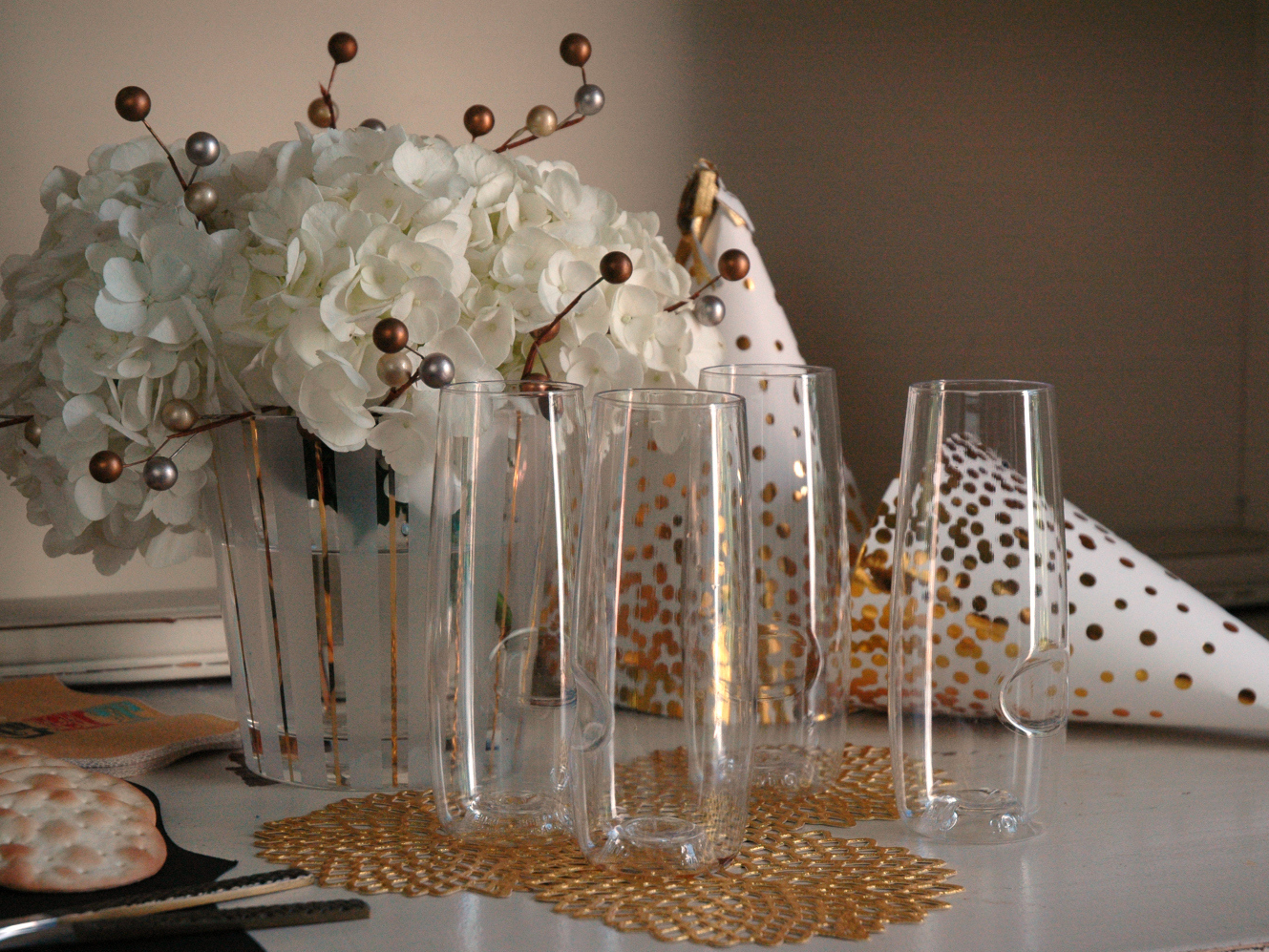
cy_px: 476
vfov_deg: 19.6
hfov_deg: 26.0
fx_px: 2750
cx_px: 601
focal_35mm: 75
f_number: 6.3
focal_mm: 46
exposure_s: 1/160
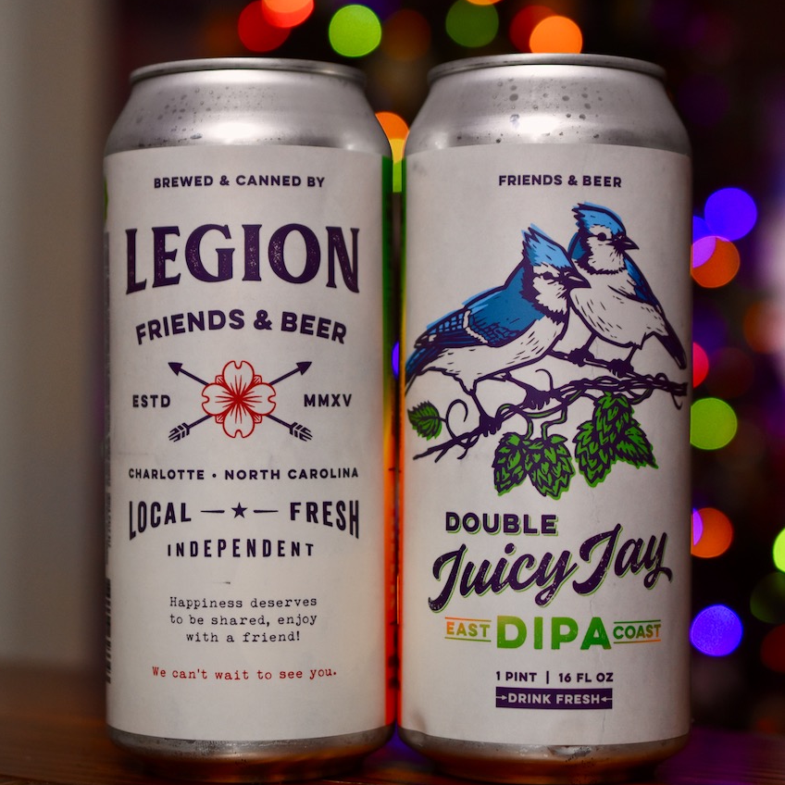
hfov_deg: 22.5
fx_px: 1976
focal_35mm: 77
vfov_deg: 22.5
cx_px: 392
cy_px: 375
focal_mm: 40
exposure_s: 1/200
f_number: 3
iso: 800
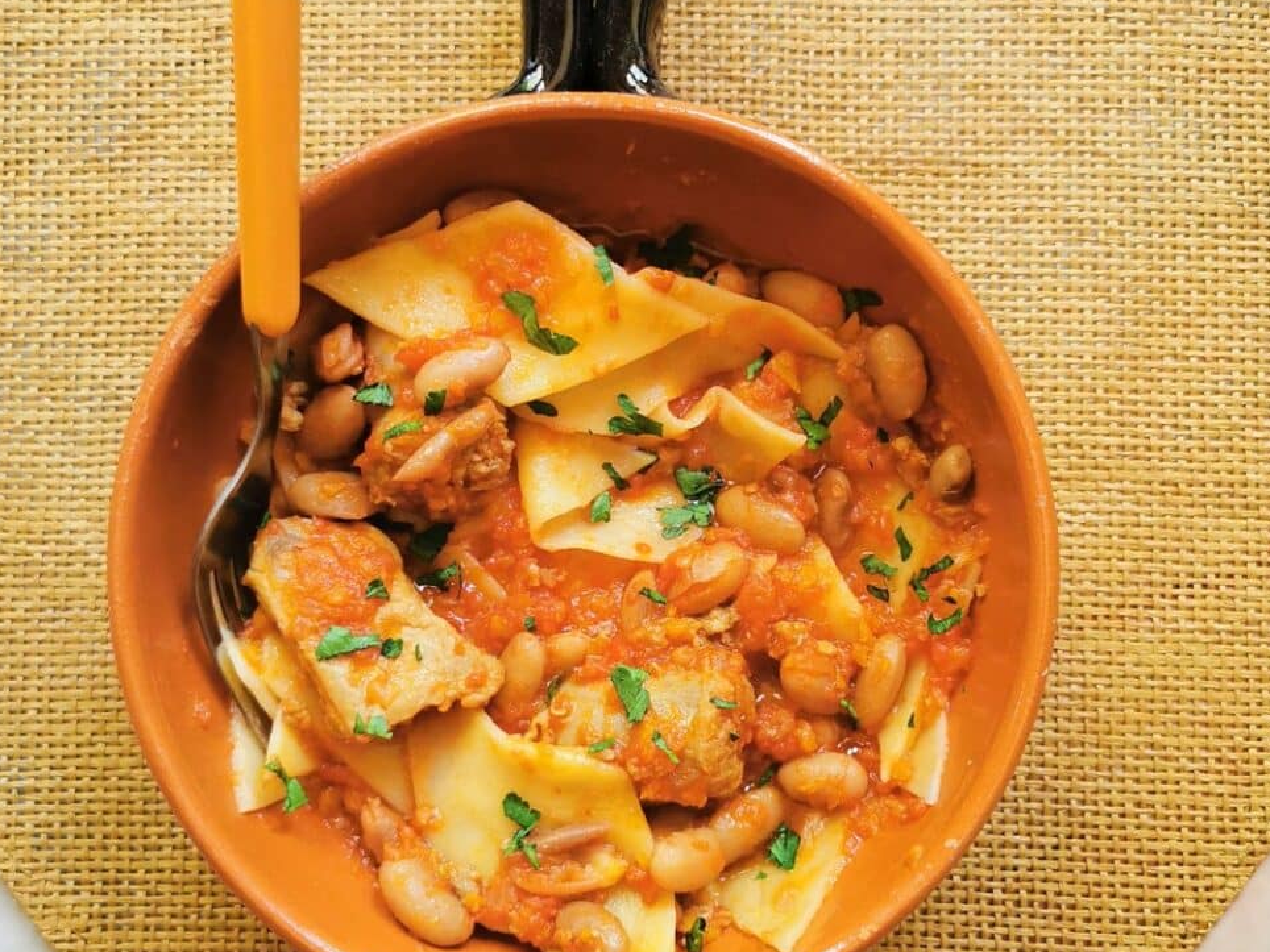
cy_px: 460
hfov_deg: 43.8
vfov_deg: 33.6
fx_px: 1578
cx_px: 582
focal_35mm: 43
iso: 200
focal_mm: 5.56
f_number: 1.6
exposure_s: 1/100
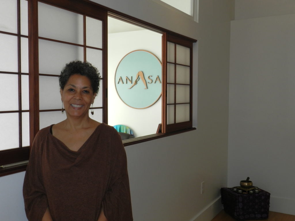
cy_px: 110
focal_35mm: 38
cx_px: 148
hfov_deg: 49.0
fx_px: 324
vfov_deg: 37.7
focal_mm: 6.7
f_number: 4
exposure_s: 1/30
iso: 200
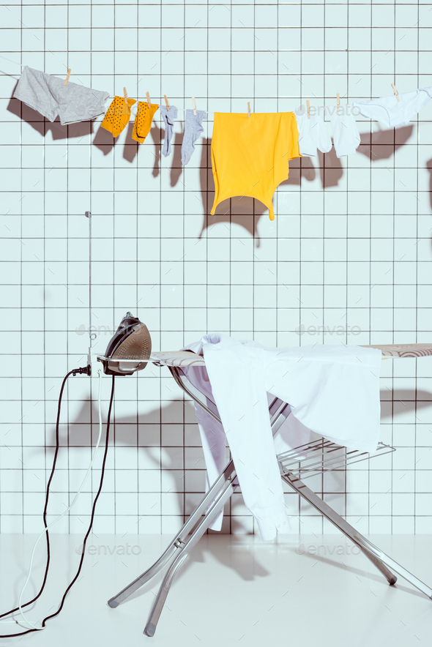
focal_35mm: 82
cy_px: 324
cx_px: 216
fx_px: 1475
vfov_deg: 24.8
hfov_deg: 16.7
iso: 200
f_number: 5.6
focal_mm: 82
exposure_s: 1/200
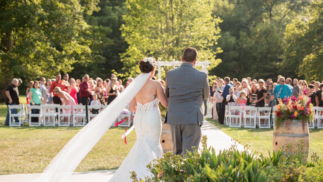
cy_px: 112
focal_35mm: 79
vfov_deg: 15.3
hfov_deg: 26.9
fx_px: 677
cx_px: 158
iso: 250
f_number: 3.2
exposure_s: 1/500
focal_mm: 70
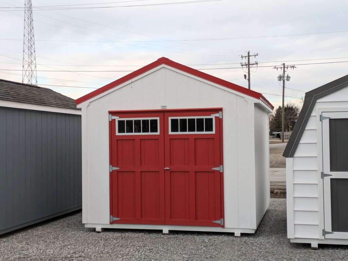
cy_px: 130
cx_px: 174
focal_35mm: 51
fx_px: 513
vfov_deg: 28.6
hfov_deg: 37.5
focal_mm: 5.43
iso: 42
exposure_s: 1/422
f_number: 1.89
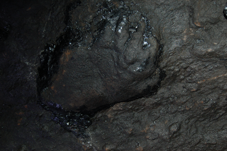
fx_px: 331
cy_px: 76
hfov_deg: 37.9
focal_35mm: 52
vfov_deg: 25.7
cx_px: 114
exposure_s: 1/60
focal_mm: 35
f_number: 4.8
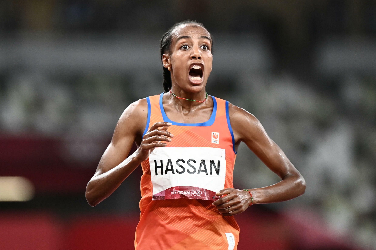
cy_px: 125
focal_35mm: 400
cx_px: 188
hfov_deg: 5.2
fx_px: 4177
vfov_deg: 3.4
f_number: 4
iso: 4500
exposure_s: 1/2000
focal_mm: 400
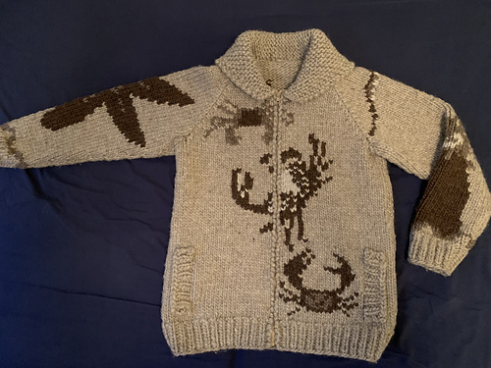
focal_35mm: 26
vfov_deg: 53.1
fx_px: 369
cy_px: 184
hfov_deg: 67.3
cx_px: 246
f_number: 1.8
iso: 640
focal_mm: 4.25
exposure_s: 1/24
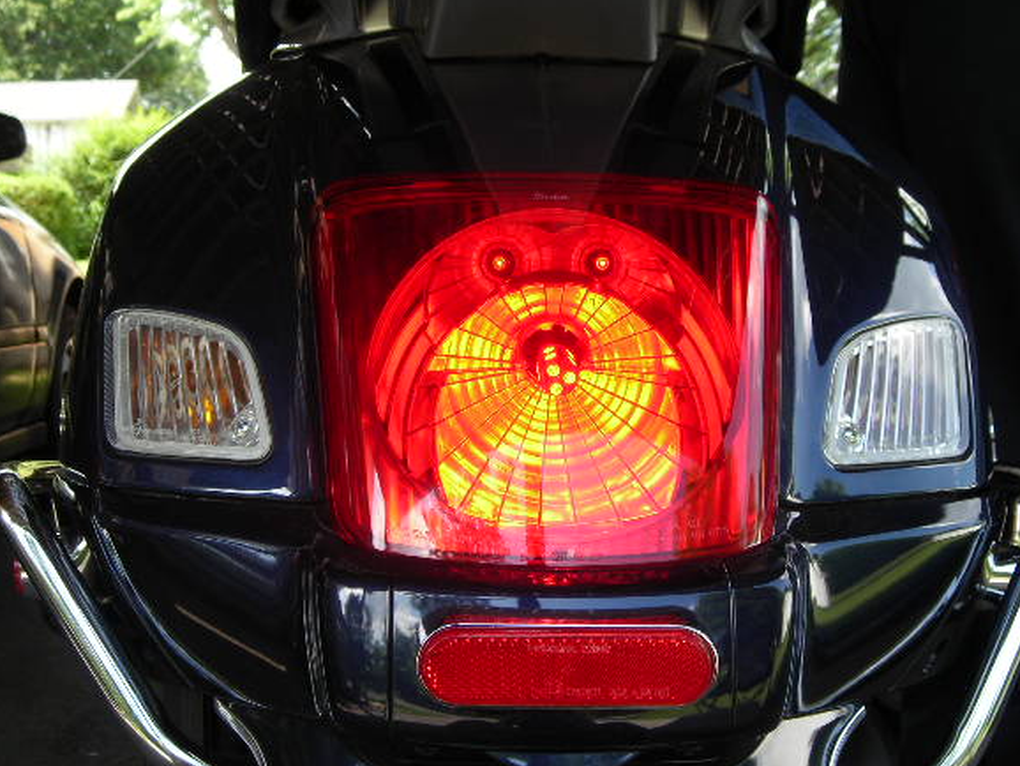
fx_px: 1533
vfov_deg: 28.1
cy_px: 388
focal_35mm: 52
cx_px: 556
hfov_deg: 36.8
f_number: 3.4
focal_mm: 7.8
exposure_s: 1/87.5
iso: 50
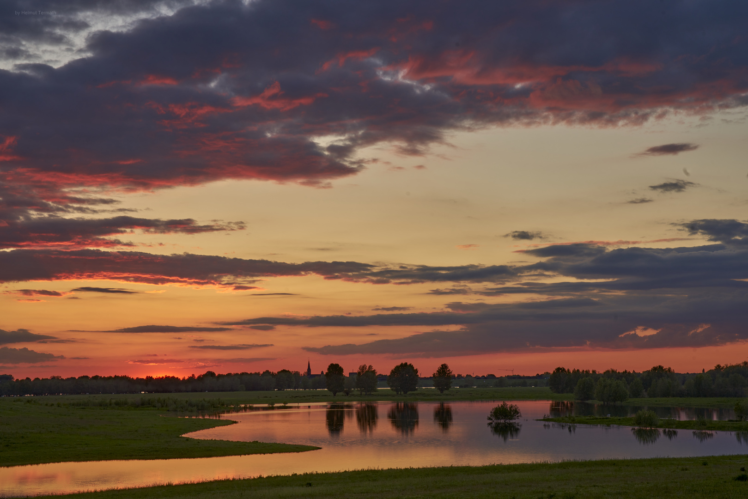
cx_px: 374
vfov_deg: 19.5
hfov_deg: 28.8
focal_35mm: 70
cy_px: 250
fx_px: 1455
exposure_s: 1/8
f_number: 14
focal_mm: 70
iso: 100
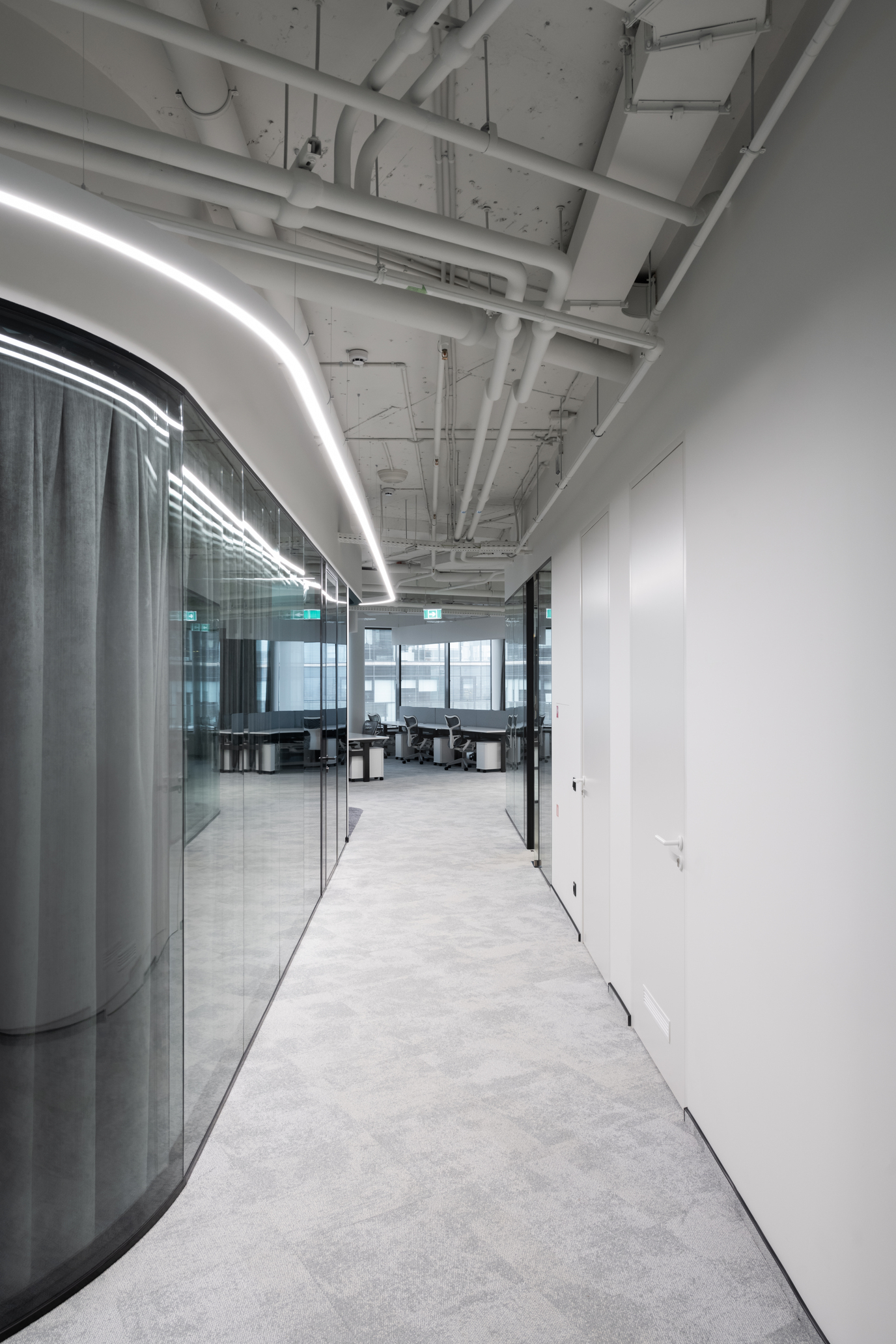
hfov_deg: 53.1
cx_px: 448
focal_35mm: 24
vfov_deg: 73.7
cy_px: 672
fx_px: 896
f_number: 9
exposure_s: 1/5
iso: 400
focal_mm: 24
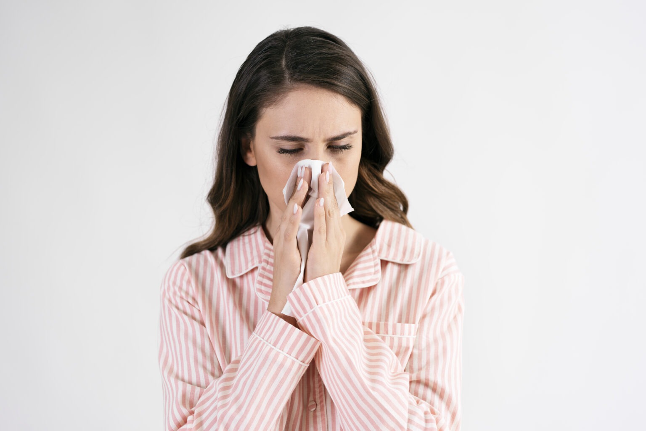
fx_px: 897
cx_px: 323
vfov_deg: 27.0
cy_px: 216
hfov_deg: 39.6
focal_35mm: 50
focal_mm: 50
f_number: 3.5
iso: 125
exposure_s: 1/125
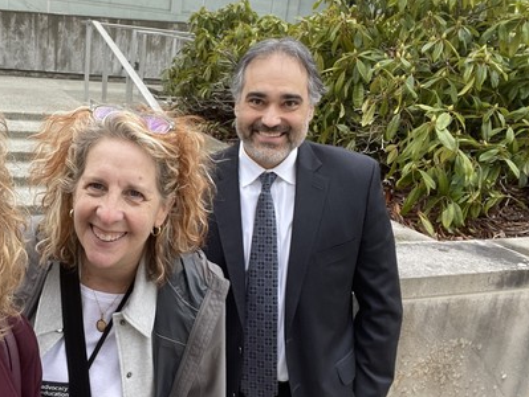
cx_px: 183
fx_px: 520
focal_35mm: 34
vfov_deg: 41.7
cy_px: 165
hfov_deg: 53.0
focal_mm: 2.71
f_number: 2.2
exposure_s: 1/121
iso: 64
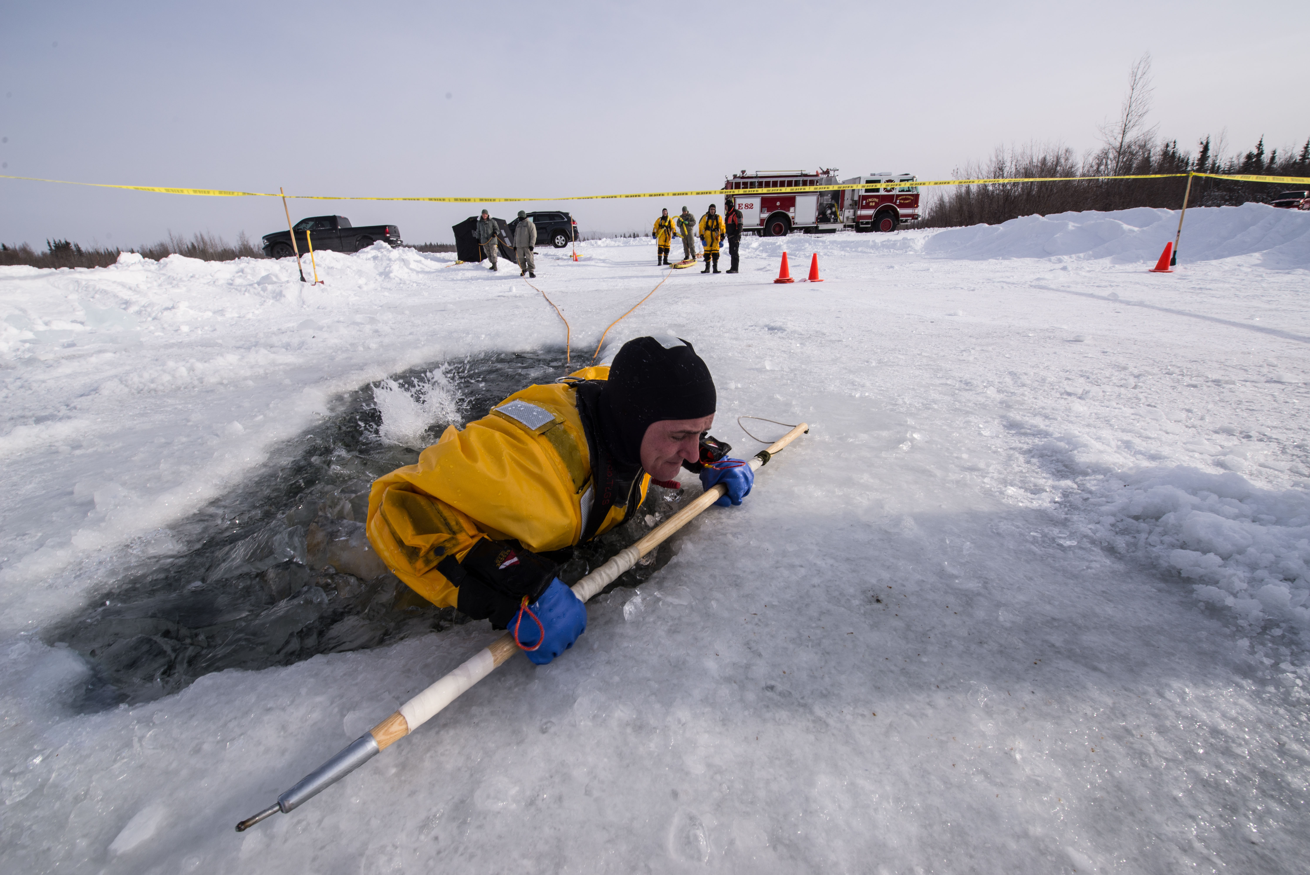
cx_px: 655
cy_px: 438
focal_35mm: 14
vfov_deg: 81.3
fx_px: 510
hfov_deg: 104.2
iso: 200
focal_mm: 14
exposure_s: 1/200
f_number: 14
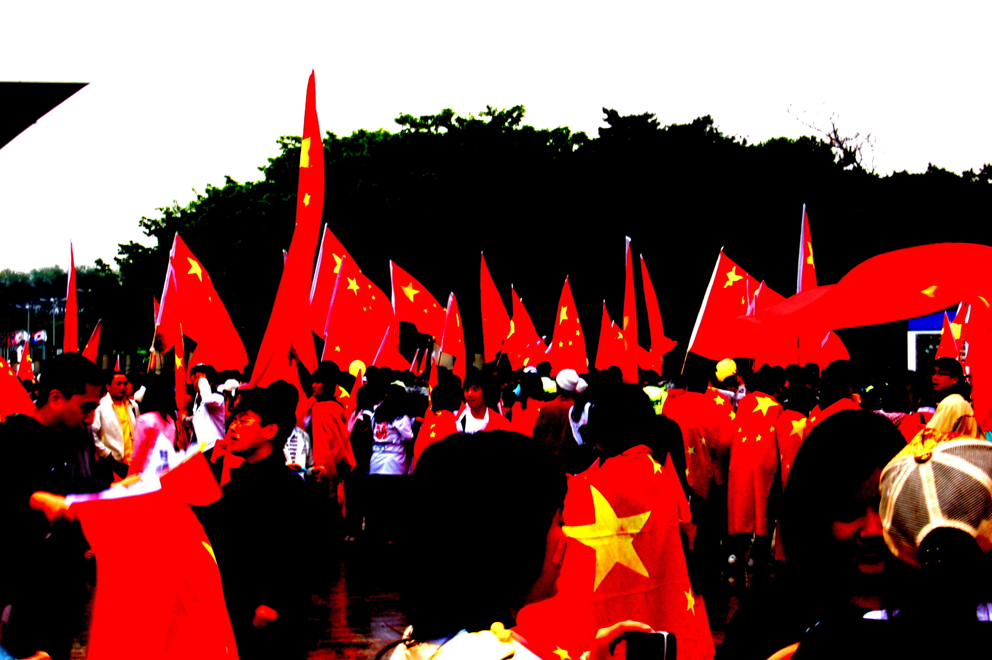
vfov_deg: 16.5
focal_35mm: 82
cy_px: 330
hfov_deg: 24.6
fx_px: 2271
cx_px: 496
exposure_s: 1/30
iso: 800
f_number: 32
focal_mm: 55
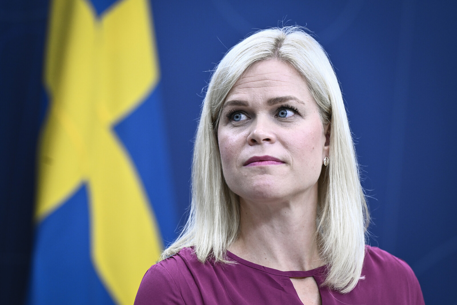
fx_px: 2539
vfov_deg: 6.9
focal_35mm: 200
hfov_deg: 10.3
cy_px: 152
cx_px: 228
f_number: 4.5
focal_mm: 200
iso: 2500
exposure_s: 1/320
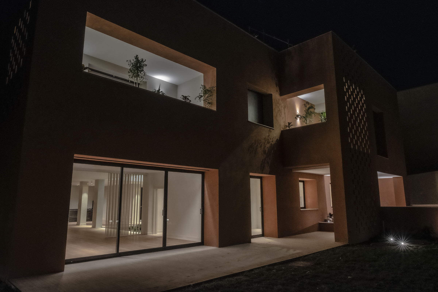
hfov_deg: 73.7
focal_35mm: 24
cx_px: 219
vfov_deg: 53.1
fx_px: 292
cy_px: 146
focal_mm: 16
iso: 1600
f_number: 8
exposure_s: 1/6
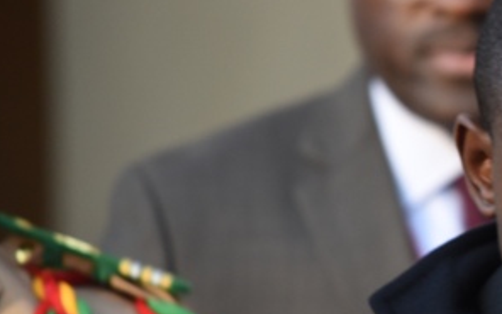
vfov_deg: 1.0
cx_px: 633
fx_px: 18086
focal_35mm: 1322
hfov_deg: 1.6
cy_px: 205
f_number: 6.3
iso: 1250
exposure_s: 1/320
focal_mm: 500
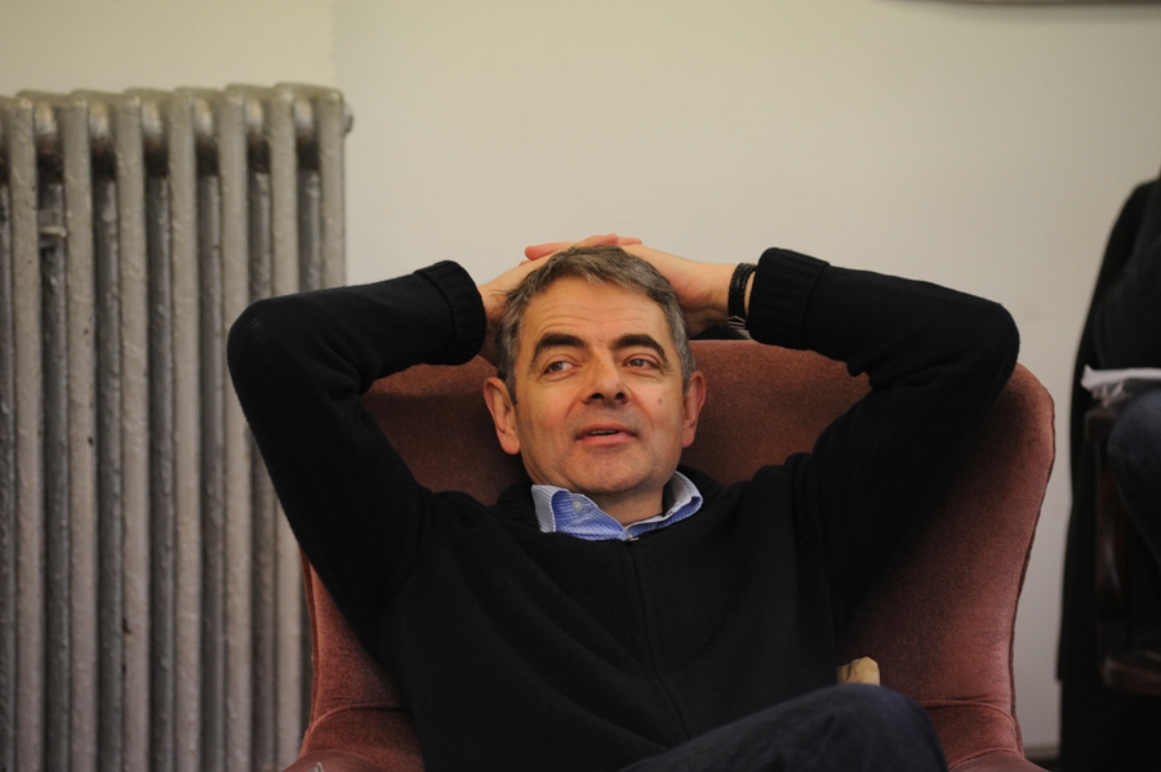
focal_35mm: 200
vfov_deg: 6.9
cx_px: 580
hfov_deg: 10.3
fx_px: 6446
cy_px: 386
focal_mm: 200
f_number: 4
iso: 1600
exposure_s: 1/250
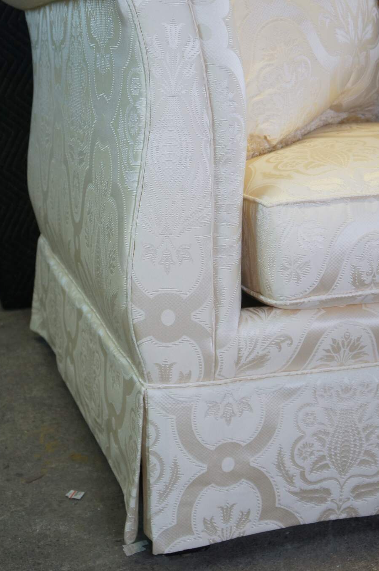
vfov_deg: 37.4
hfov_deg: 25.4
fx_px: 840
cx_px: 152
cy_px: 218
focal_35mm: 53
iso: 1000
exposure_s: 1/160
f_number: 4
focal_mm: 24
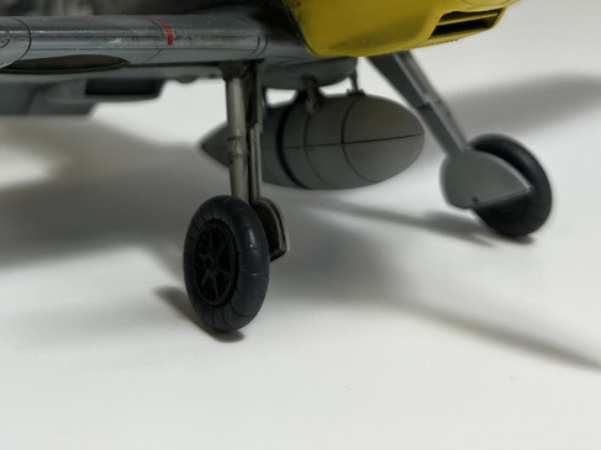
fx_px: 989
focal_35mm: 57
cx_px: 204
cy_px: -42
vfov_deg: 24.0
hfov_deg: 33.5
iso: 40
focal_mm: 5.1
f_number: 1.6
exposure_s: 1/100
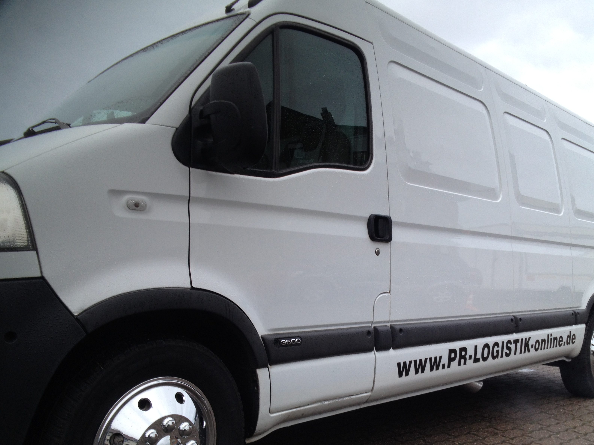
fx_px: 618
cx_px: 303
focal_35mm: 36
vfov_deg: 39.7
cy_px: 226
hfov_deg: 51.3
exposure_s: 1/20
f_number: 2.4
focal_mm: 4.28
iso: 50
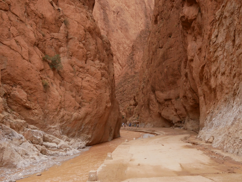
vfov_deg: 36.0
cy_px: 91
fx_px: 280
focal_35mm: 40
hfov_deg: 46.8
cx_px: 121
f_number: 16
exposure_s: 1/400
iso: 2000
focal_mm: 20
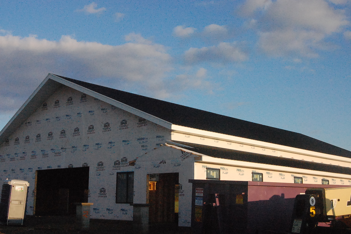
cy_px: 117
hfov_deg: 42.4
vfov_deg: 28.9
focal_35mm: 46
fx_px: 453
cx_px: 176
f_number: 16
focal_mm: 31
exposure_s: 1/1000
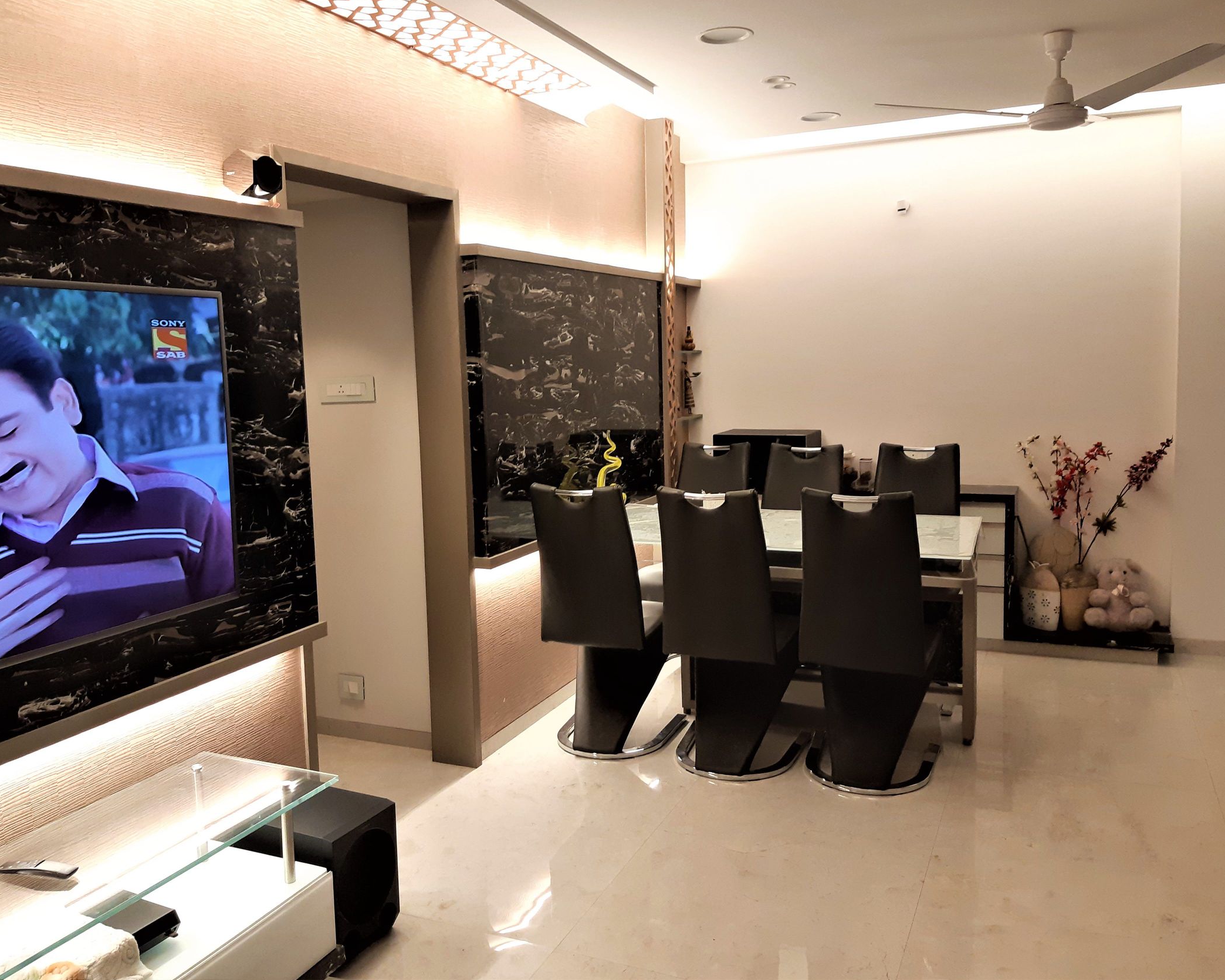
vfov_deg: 51.5
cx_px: 571
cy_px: 475
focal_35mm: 28
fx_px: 1015
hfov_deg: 62.1
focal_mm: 3.93
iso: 100
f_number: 1.7
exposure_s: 1/50
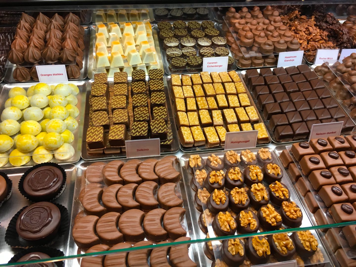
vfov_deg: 48.2
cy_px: 134
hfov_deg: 61.7
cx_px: 178
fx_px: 298
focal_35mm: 29
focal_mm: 4.15
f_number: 2.2
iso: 50
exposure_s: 1/33
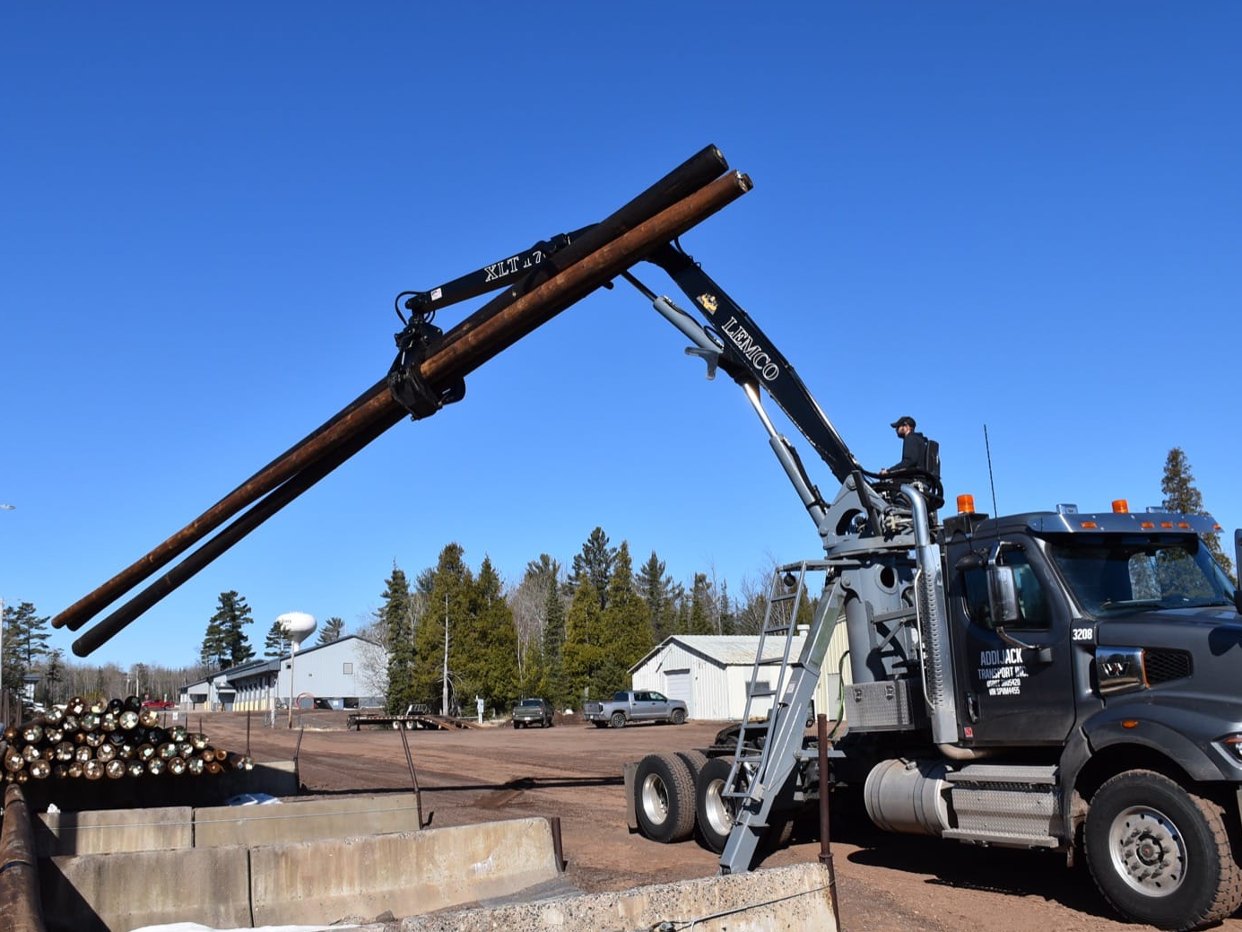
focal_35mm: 30
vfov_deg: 46.8
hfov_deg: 59.8
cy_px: 476
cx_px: 562
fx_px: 1076
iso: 200
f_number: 10
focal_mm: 18
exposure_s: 1/400
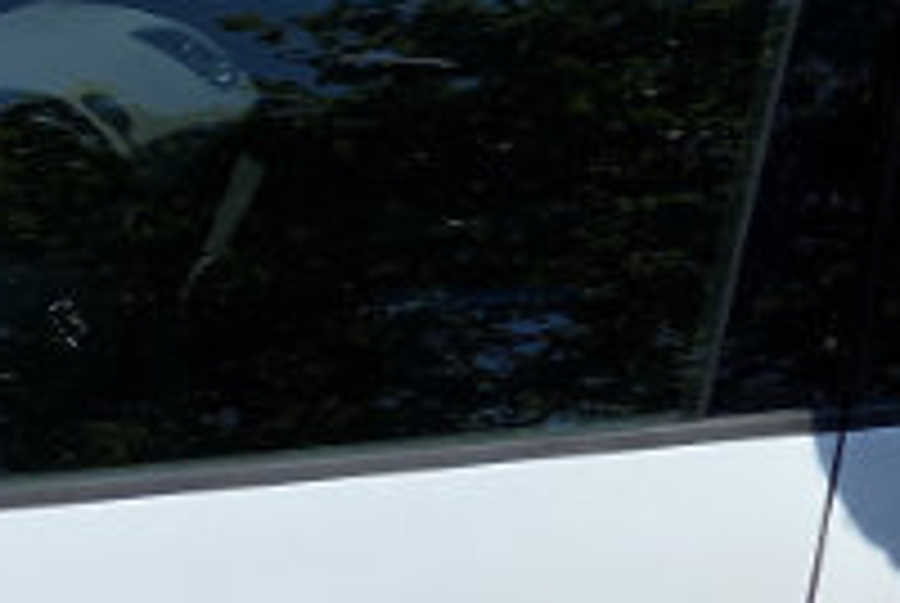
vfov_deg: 11.9
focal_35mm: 108
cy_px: -418
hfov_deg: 16.1
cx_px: 1593
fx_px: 2704
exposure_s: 1/2817
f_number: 1.8
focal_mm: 4.2
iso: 32
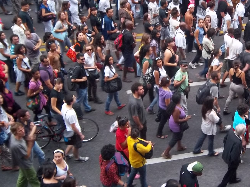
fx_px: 397
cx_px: 183
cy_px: 70
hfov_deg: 34.3
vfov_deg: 26.5
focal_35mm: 55
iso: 168
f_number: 3.86
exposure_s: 1/8
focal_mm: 6.17
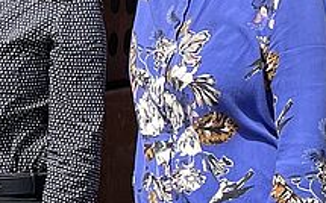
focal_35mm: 154
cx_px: -124
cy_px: 170
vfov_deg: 8.5
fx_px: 1367
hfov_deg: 13.0
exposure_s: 1/1715
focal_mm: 4.2
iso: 32
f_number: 1.6
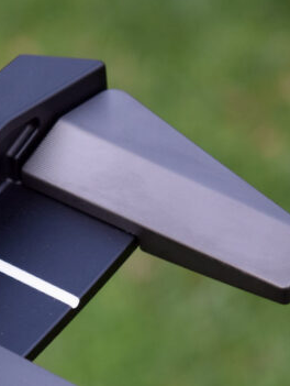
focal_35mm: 185
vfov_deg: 10.7
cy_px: 262
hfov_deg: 8.0
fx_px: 2064
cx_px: -5
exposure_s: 1/100
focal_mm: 55
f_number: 5.6
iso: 400
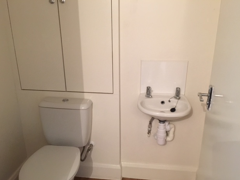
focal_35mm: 30
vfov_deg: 46.8
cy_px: 91
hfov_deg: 60.0
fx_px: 208
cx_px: 118
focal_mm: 4.15
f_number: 2.2
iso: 125
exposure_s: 1/10
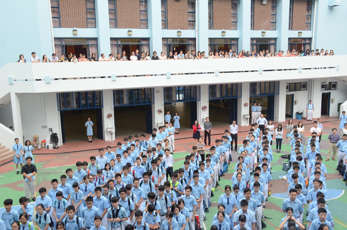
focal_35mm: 36
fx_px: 346
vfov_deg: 36.7
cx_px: 174
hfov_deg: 53.2
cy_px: 115
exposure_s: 1/320
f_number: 9
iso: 1250
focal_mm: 24
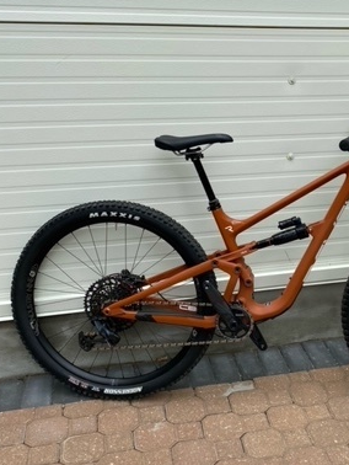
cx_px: 281
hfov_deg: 32.0
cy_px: 180
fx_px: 591
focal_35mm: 44
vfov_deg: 42.7
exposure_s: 1/747
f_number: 1.8
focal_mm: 4.25
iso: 32
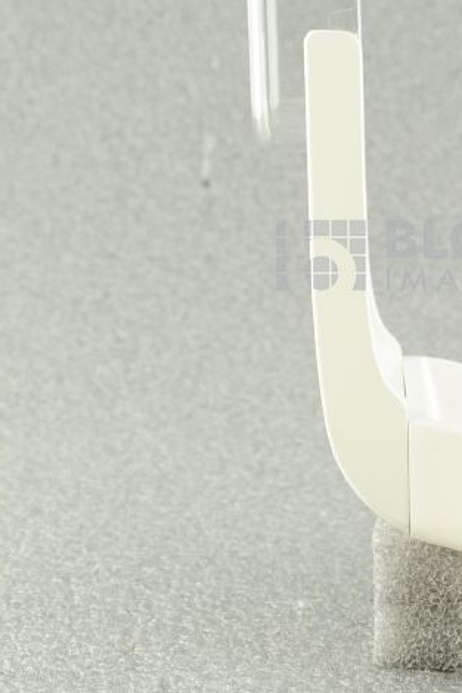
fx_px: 1849
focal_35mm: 96
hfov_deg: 14.1
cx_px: 424
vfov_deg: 21.2
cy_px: 257
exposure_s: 1/125
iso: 1600
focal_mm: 50
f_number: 8
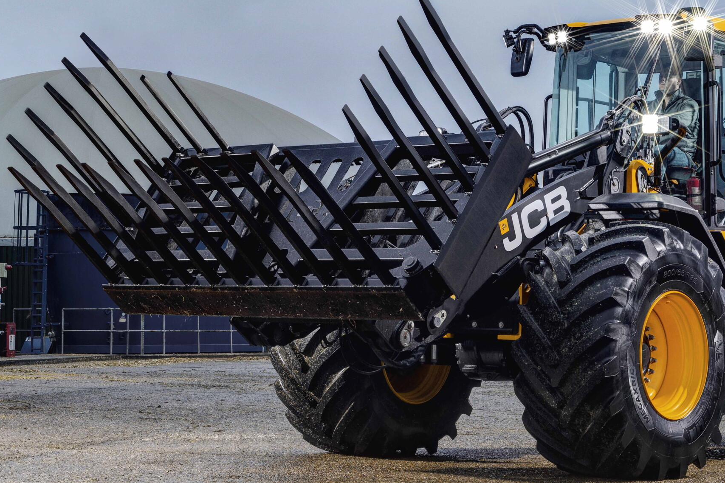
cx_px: 361
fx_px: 785
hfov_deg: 49.6
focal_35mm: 39
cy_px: 236
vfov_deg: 34.2
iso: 100
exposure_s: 1/4
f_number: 11
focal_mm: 50
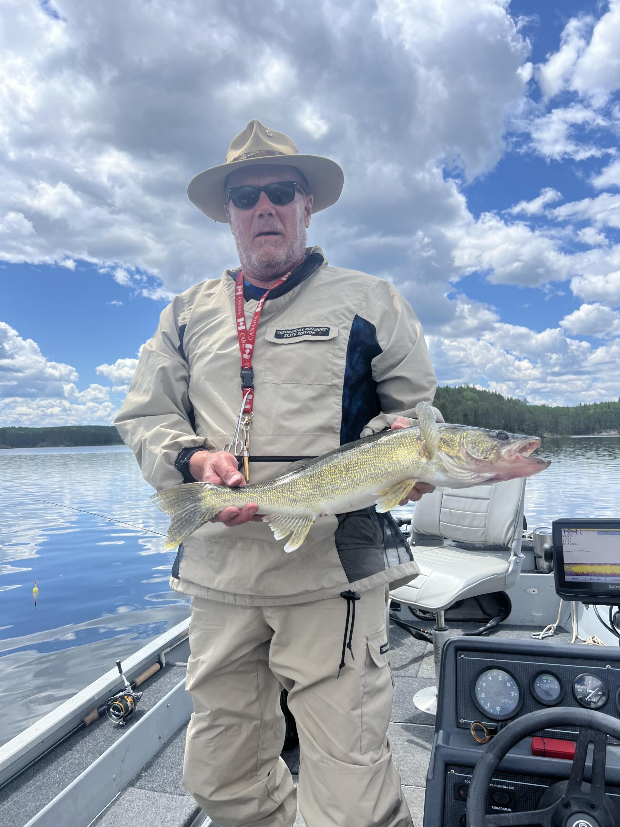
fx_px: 621
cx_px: 310
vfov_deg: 67.3
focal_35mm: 26
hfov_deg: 53.1
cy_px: 414
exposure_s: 1/4274
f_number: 1.5
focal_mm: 5.7
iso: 50
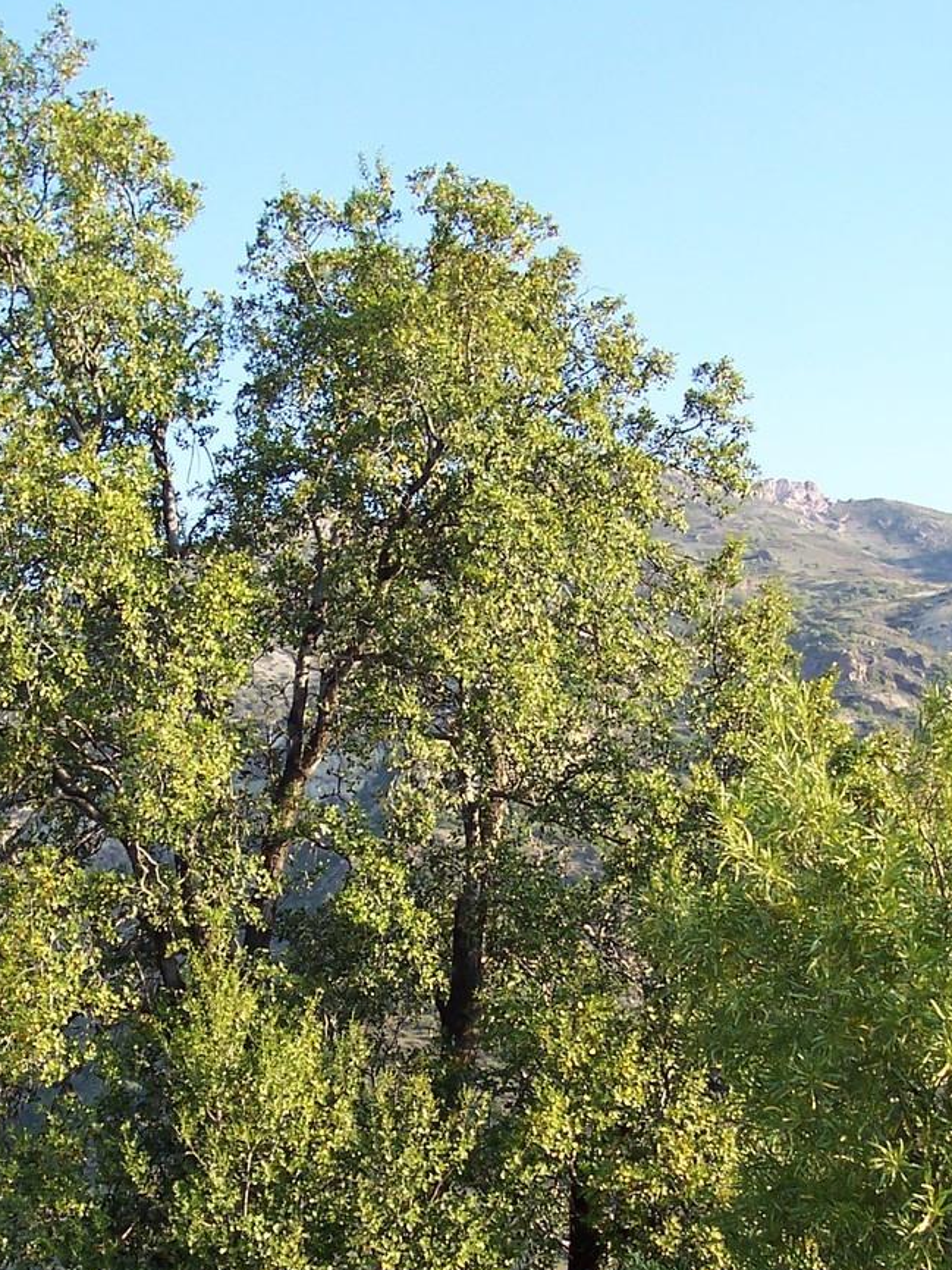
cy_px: 932
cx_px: 329
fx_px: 2090
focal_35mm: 57
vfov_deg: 33.2
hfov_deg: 25.5
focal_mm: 5.6
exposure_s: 1/250
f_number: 2.8
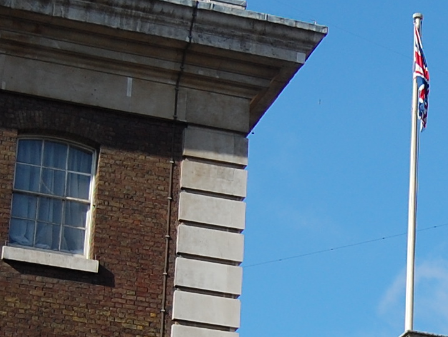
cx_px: 449
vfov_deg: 8.7
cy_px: 333
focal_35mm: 169
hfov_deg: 11.6
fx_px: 2188
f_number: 4.2
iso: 200
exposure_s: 1/1000
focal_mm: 28
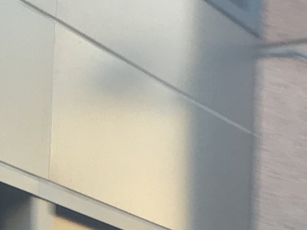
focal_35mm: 215
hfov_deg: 8.9
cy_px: 593
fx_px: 1907
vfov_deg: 6.5
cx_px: -182
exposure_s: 1/60
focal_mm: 4.15
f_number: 2.2
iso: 25
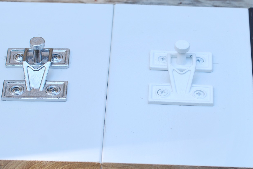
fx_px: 999
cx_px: 185
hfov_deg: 14.4
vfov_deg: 9.7
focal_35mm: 142
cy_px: 70
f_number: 6.3
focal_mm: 60
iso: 200
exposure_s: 1/125
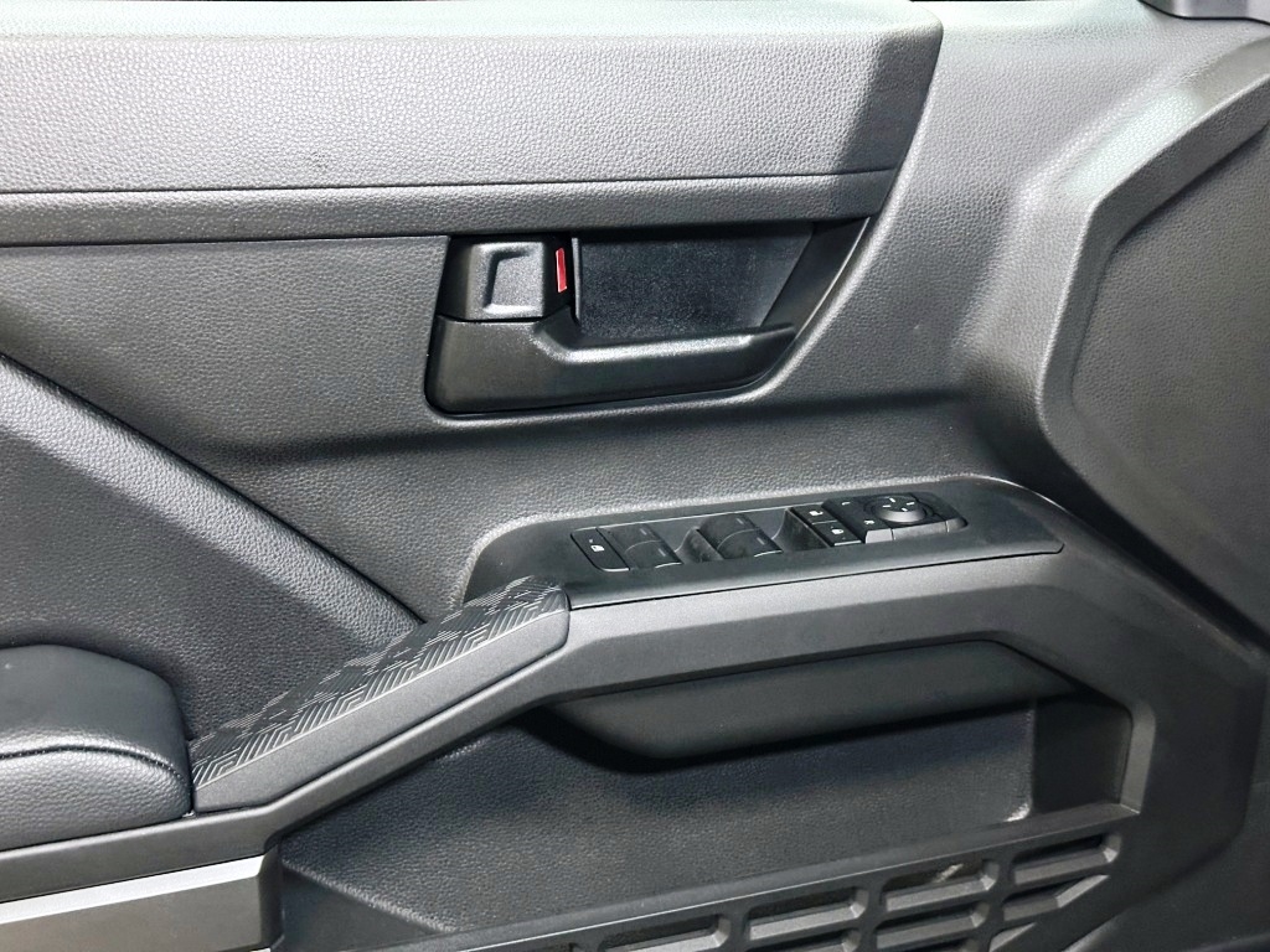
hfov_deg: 39.7
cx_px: 635
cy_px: 476
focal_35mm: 48
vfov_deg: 30.3
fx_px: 1761
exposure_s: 1/30
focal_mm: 6.86
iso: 640
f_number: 1.78
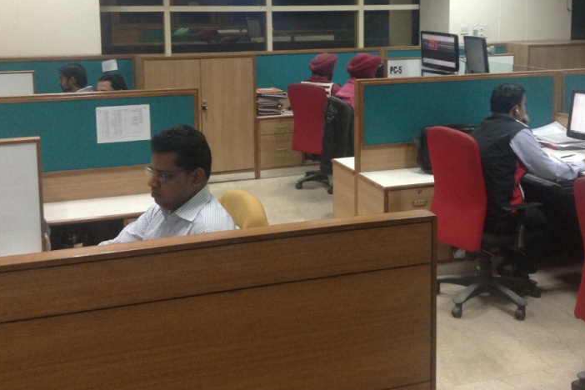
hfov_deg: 39.5
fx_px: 812
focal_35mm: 50
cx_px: 328
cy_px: 82
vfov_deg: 26.5
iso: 125
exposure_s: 1/24
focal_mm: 3.3
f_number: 2.4
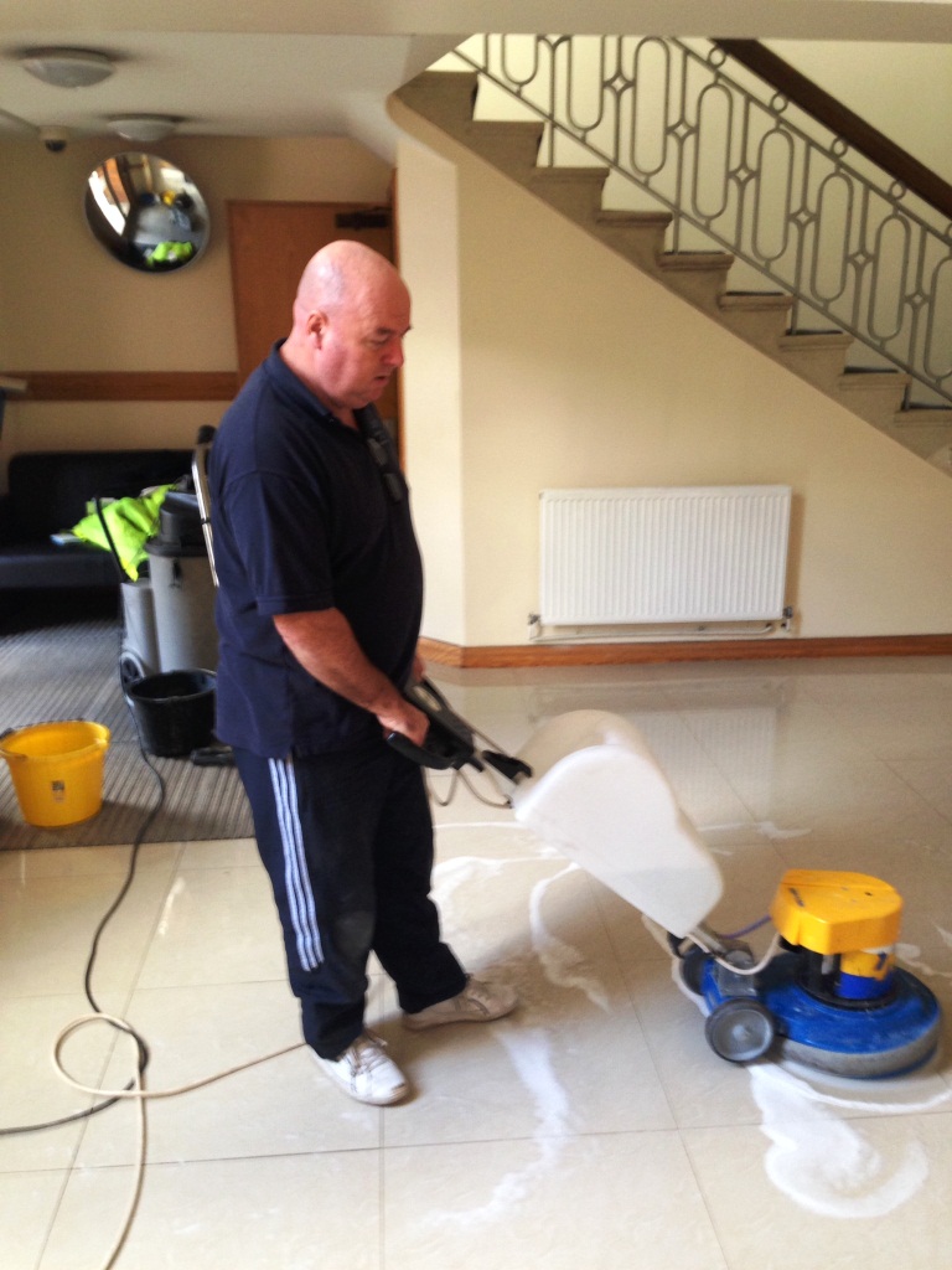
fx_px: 1210
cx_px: 476
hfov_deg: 42.9
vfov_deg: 55.4
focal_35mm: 33
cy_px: 635
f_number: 2.4
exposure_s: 1/20
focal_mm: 4.12
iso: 100
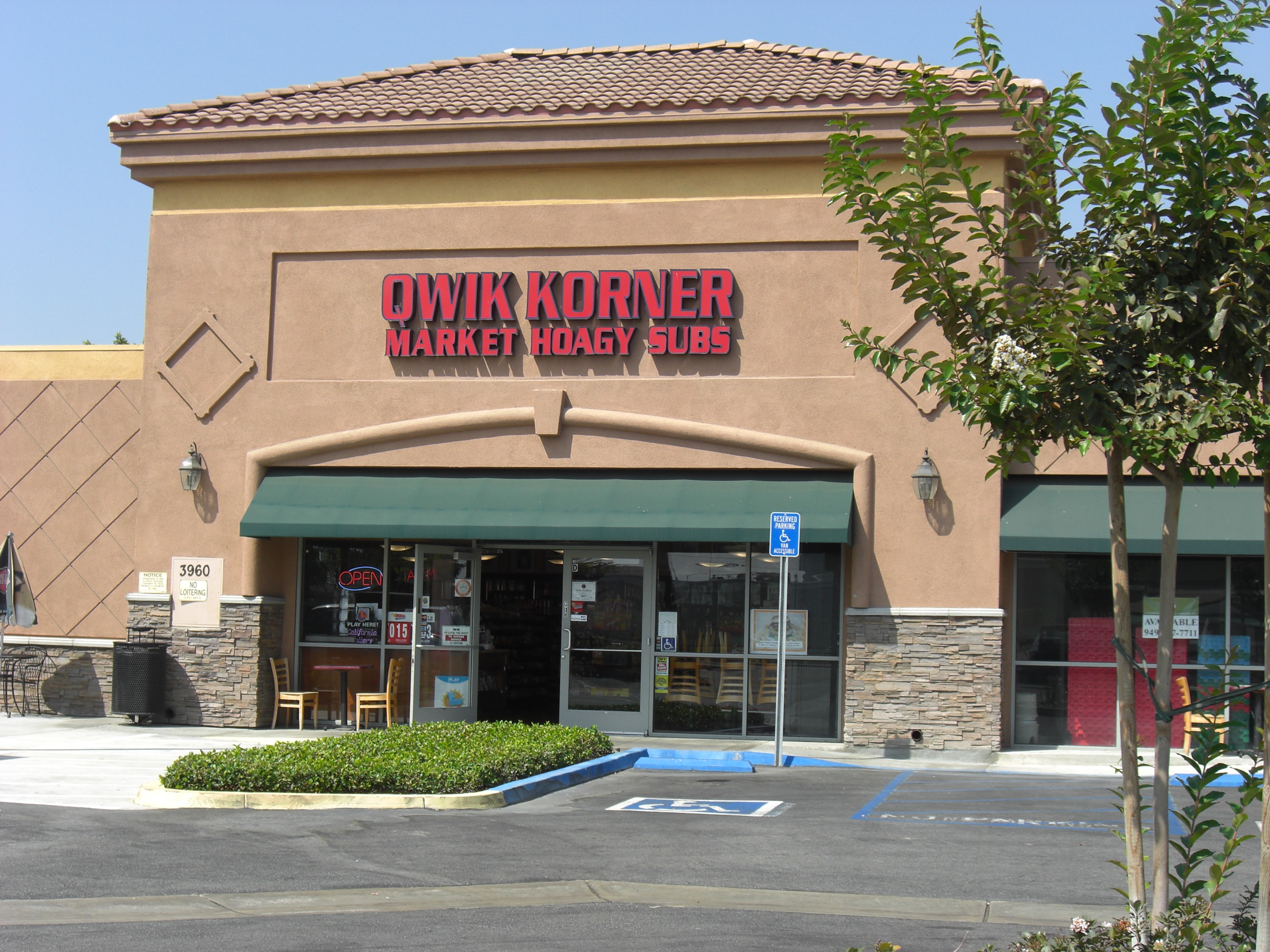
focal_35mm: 57
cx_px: 635
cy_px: 476
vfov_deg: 25.7
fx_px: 2091
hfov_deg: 33.8
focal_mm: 11.8
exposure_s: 1/400
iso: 80
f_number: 5
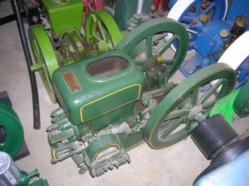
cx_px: 124
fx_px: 244
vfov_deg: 41.7
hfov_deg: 54.0
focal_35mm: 34
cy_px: 93
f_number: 2.9
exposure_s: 1/60.1
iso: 70
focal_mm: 5.7
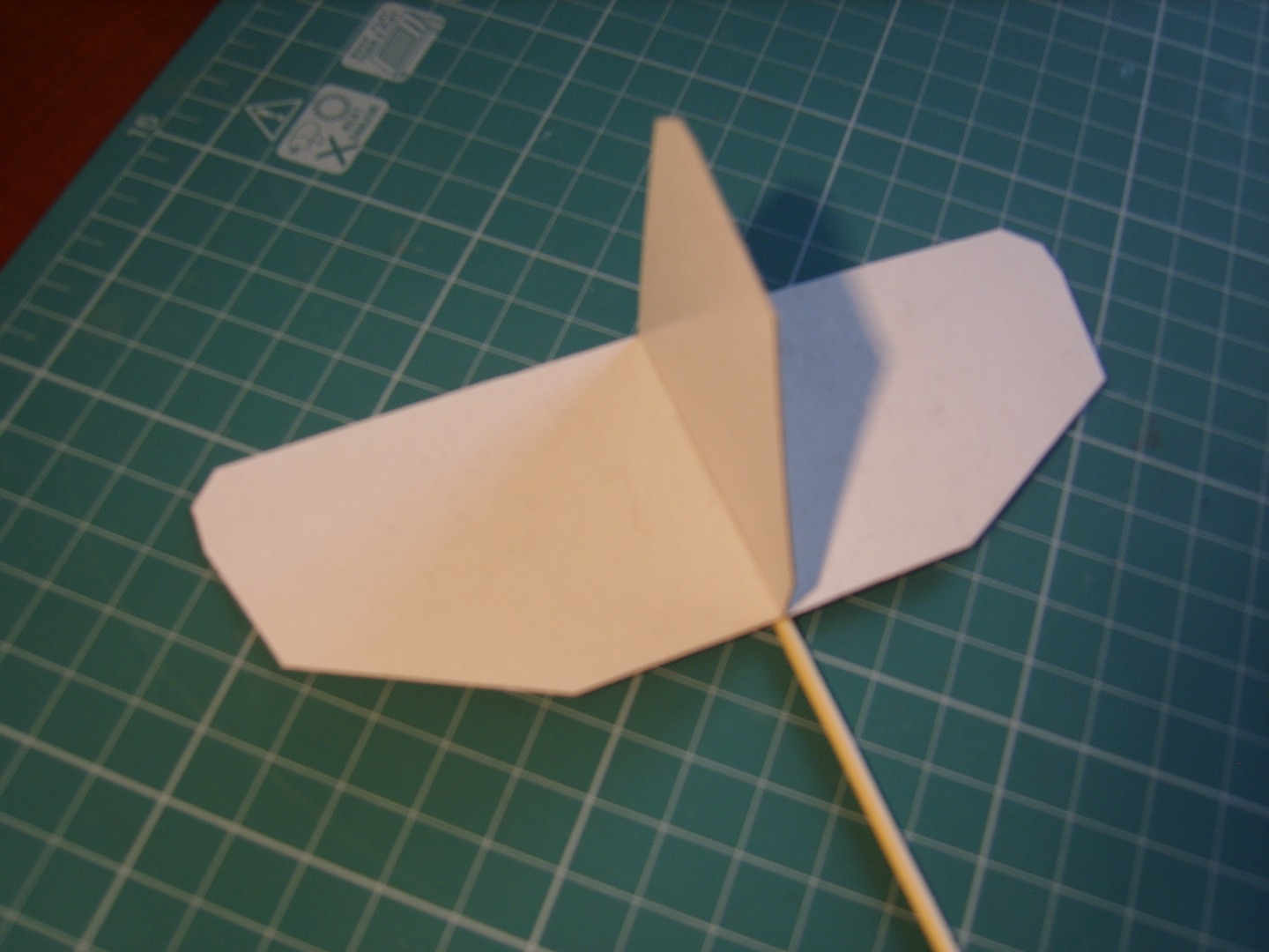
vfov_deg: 40.7
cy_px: 476
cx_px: 634
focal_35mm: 35
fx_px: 1283
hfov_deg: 52.6
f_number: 2.8
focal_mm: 7.4
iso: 50
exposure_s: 1/60
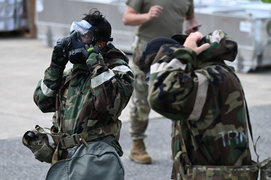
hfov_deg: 10.3
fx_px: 1505
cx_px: 136
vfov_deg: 6.9
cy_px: 90
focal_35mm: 200
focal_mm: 200
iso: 250
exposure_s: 1/640
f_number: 5.6
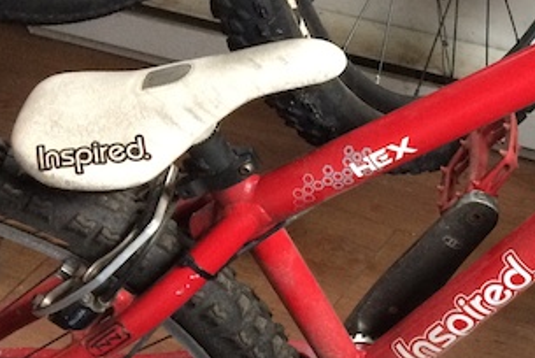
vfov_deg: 17.3
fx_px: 1175
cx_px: 630
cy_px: 232
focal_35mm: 79
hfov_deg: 23.6
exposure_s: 1/24
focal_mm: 4.15
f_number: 2.2
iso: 320
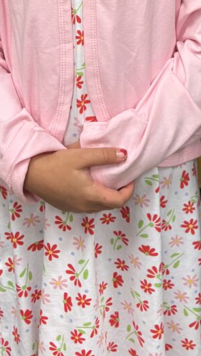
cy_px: -88
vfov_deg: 23.1
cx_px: 156
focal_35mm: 83
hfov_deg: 14.5
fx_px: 786
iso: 160
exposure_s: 1/60
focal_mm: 5.96
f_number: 1.6
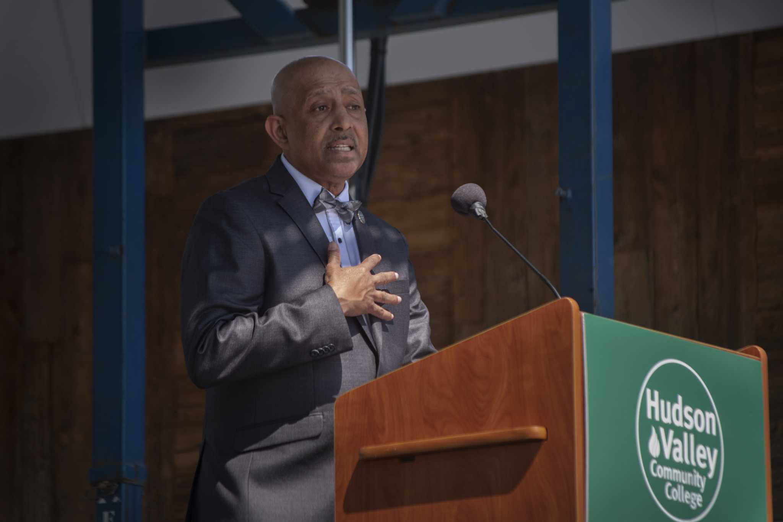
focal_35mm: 270
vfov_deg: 5.1
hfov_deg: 7.6
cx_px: 392
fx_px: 5872
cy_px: 261
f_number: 5.6
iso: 320
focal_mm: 180
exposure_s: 1/640
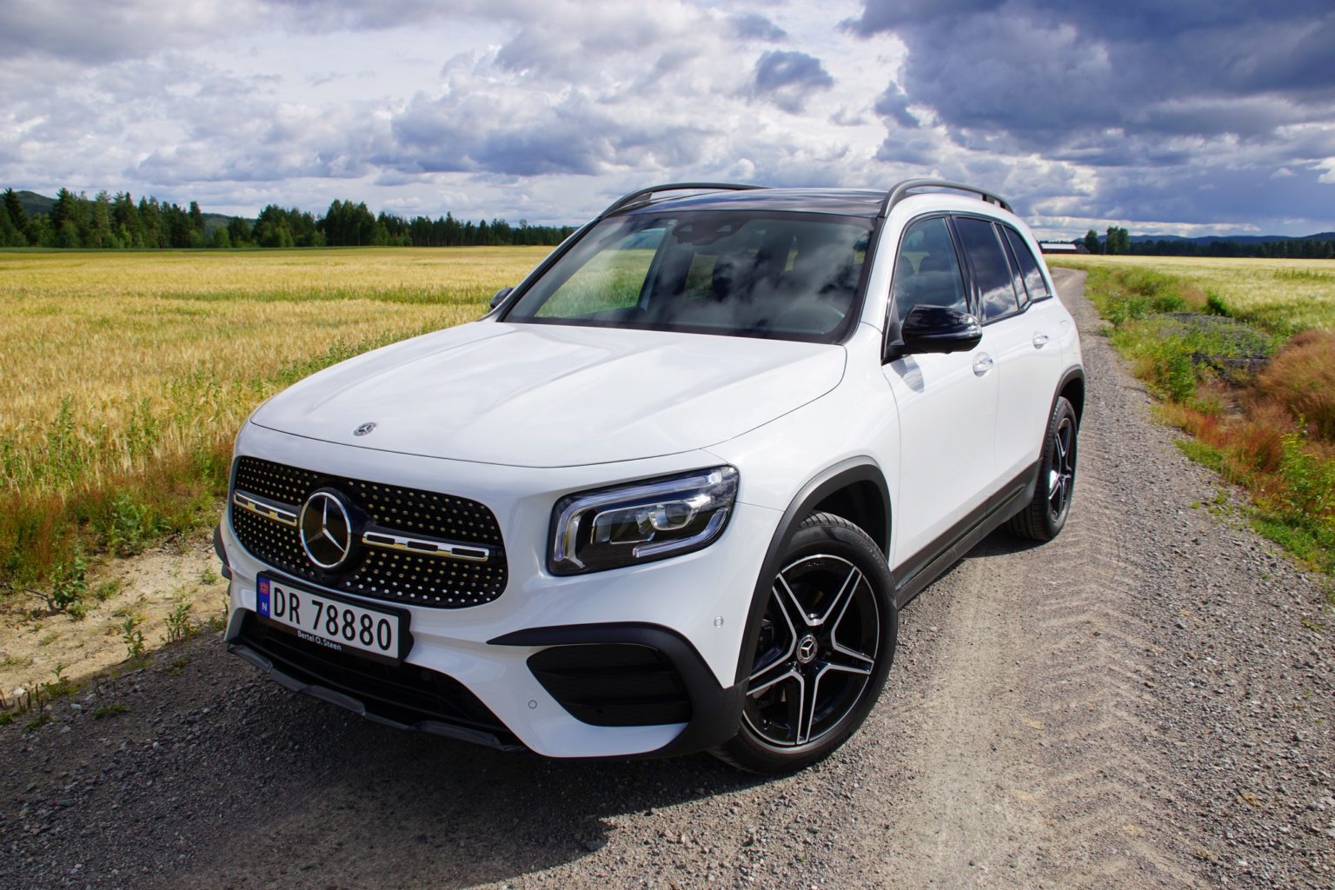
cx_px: 668
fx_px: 1001
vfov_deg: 47.9
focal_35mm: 27
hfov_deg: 67.4
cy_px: 445
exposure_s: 1/200
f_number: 10
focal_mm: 18
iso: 100
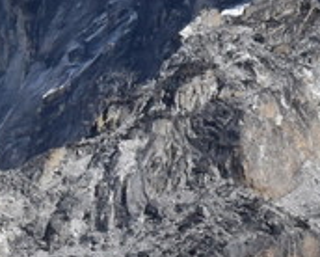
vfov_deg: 2.7
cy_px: 505
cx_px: -1029
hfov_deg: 3.2
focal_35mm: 569
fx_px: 5395
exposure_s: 1/800
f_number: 14
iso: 640
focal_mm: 46
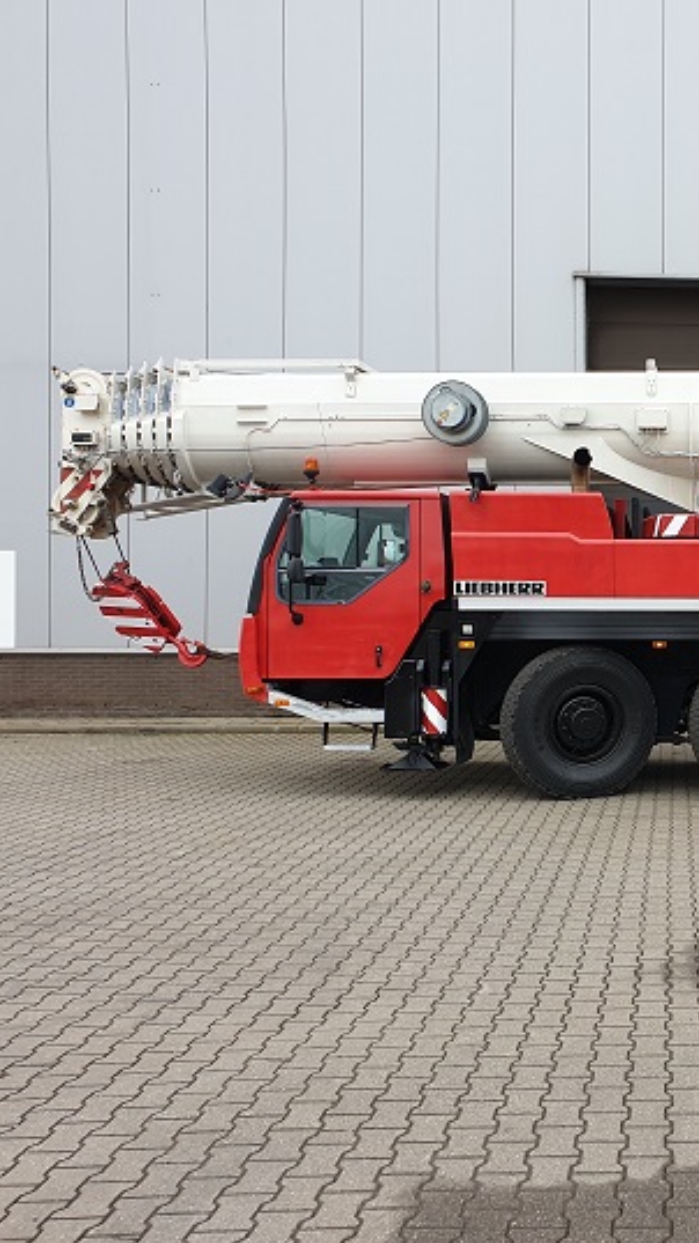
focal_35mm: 38
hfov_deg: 28.6
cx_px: 752
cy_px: 623
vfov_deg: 52.8
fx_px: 1252
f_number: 2.4
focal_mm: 4.3
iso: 50
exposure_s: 1/193
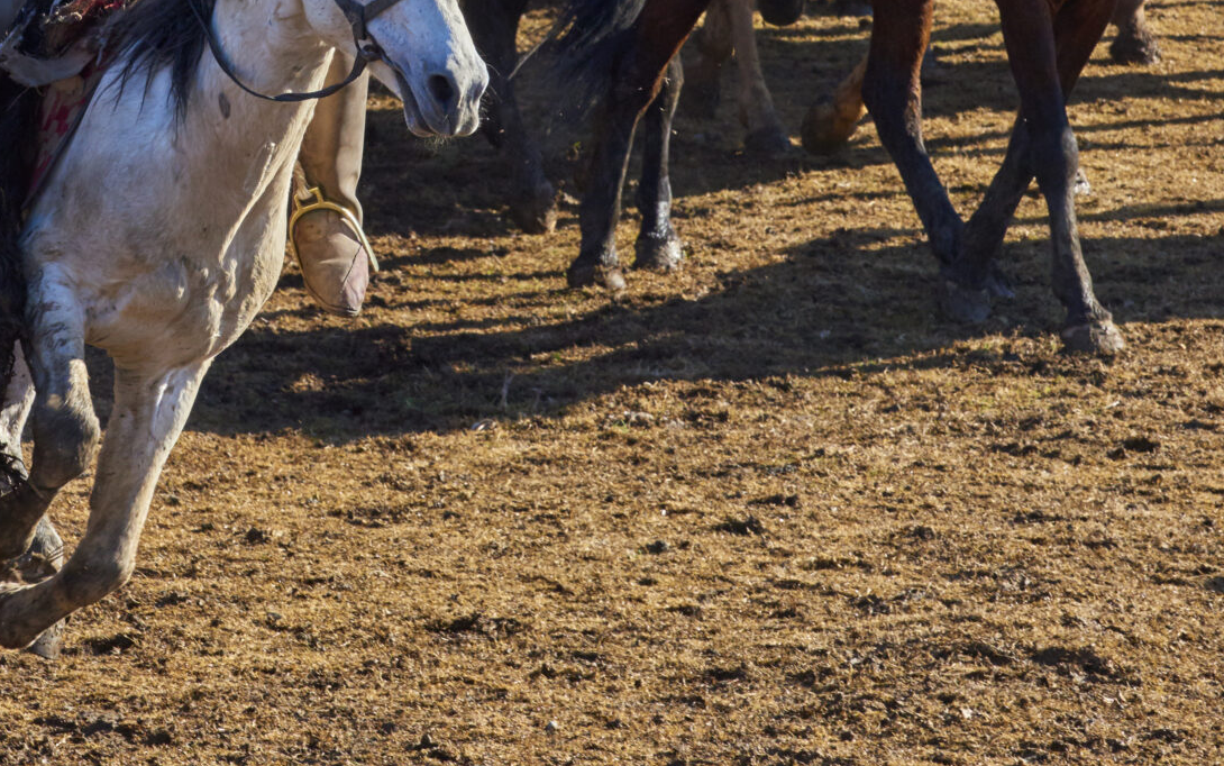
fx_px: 12780
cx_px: 254
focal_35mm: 383
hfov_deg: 5.5
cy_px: 5
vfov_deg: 3.4
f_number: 10
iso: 400
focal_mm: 160
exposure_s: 1/800
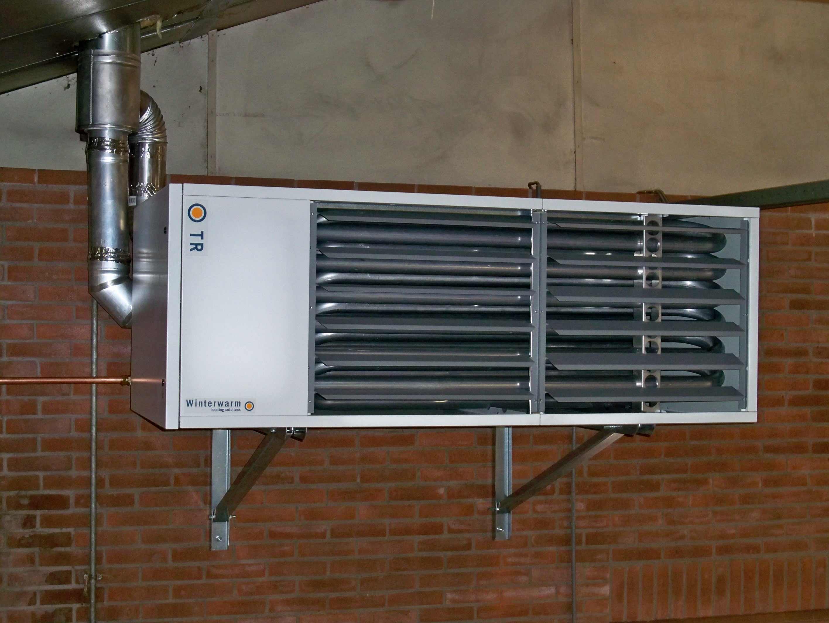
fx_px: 1414
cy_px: 312
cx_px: 414
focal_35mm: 59
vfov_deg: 24.8
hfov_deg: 32.7
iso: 200
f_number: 4
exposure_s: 1/30
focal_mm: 10.5
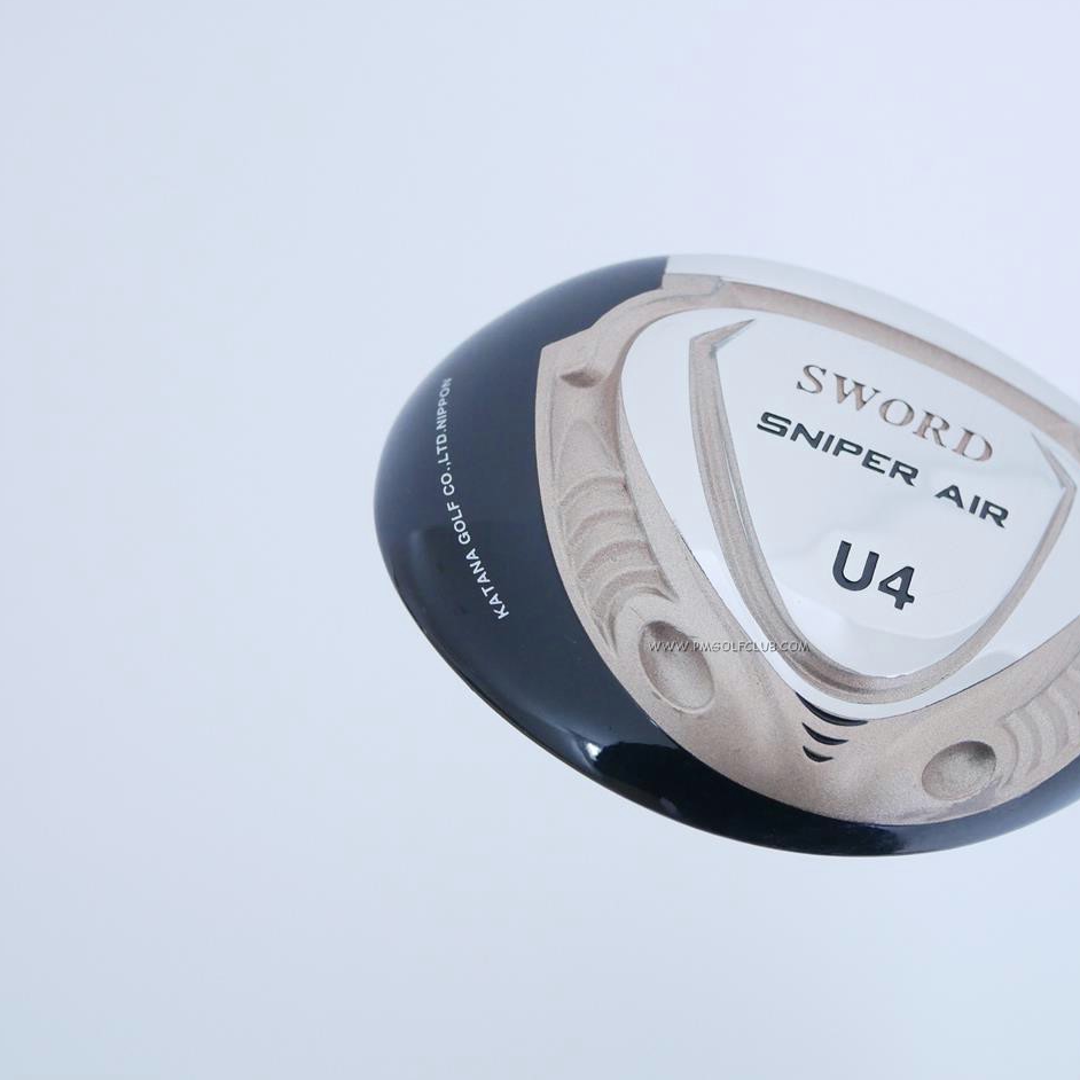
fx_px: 2118
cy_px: 542
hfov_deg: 28.4
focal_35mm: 60
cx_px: 729
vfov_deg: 28.6
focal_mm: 25
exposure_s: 1/60
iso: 1600
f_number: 4.5
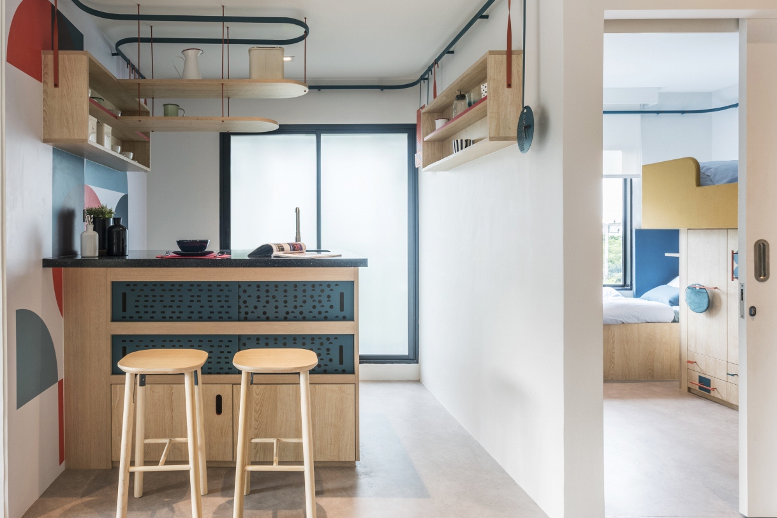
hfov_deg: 72.0
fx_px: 518
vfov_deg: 53.2
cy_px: 248
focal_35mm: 24
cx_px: 274
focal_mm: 17
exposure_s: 1/20
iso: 200
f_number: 8
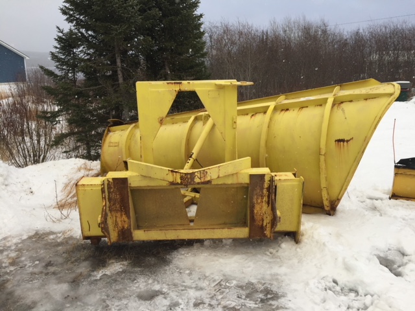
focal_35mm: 29
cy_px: 156
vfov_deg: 48.2
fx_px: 348
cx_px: 208
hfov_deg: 61.7
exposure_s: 1/618
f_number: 2.2
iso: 32
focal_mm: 4.15
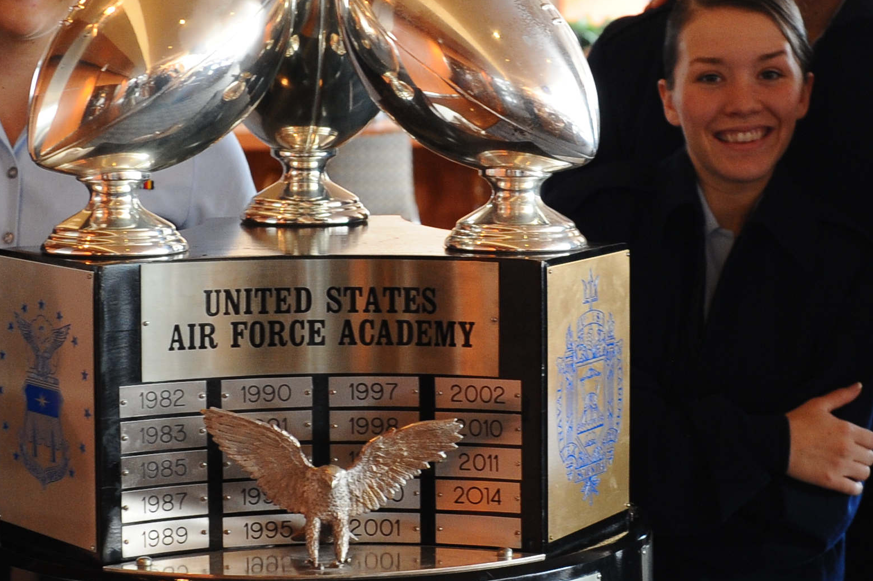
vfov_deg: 11.3
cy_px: 280
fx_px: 2932
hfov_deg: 16.9
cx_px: 540
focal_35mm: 121
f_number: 4.5
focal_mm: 44
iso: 1250
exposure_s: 1/80
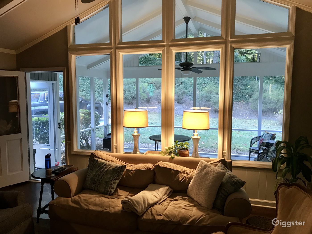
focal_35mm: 28
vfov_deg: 49.7
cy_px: 117
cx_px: 156
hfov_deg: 63.4
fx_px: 252
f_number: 1.8
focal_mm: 3.99
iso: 40
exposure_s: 1/20
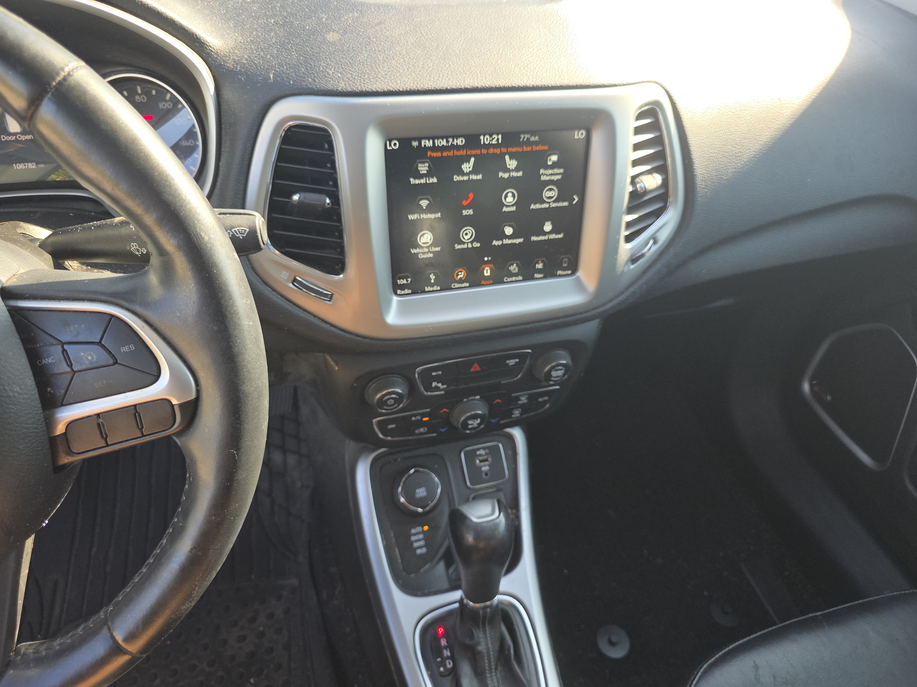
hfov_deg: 73.9
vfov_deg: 58.9
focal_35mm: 23
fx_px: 609
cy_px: 344
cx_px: 458
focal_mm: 6.3
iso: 64
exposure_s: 1/359
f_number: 1.7
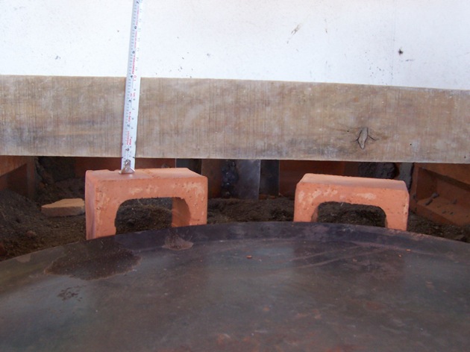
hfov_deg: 50.2
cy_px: 176
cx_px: 235
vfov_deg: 38.6
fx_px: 502
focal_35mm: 37
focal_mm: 5.6
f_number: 2.8
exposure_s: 1/30
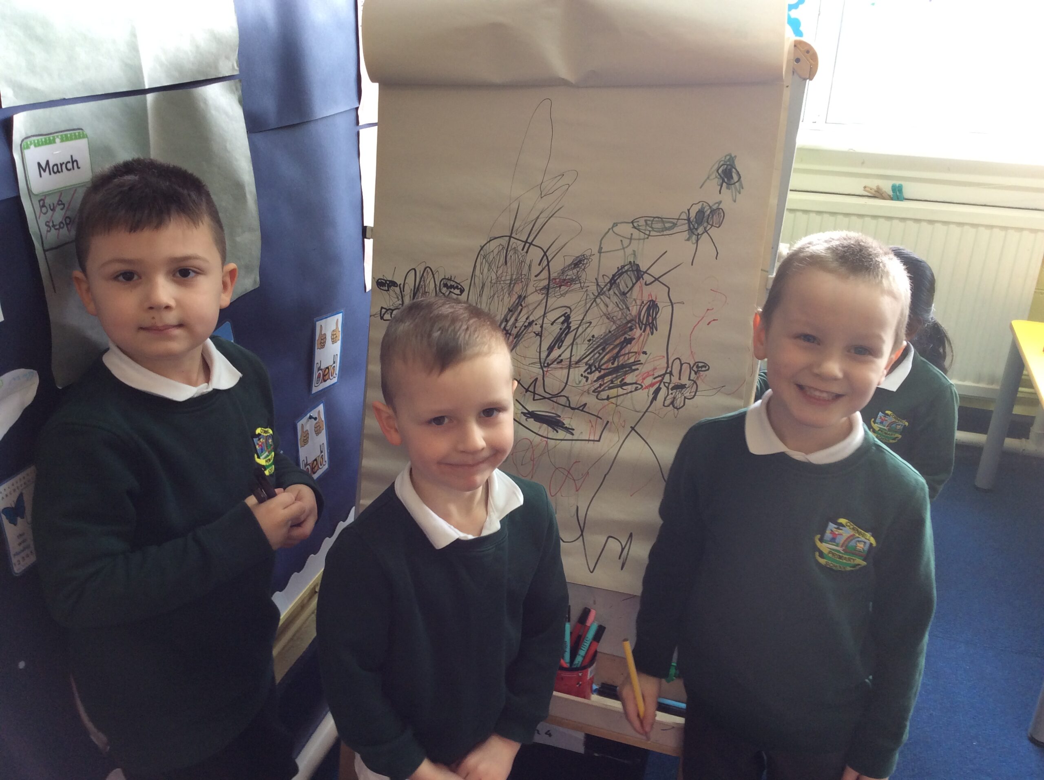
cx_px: 522
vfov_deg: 44.1
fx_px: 964
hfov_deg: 56.9
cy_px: 390
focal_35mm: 32
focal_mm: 3.3
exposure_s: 1/25
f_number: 2.4
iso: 40
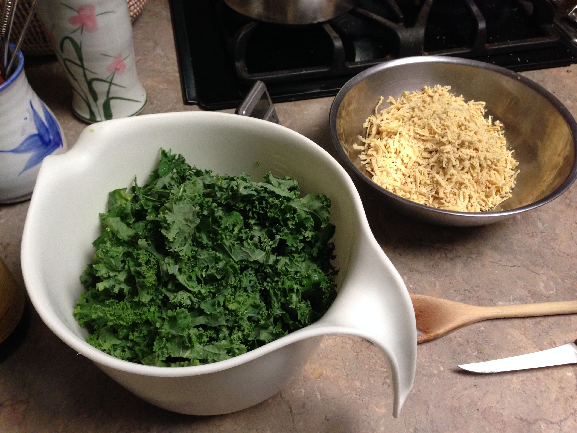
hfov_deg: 55.4
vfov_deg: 42.9
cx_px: 288
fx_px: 550
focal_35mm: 33
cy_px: 216
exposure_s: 1/20
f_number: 2.4
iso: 320
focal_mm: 4.12
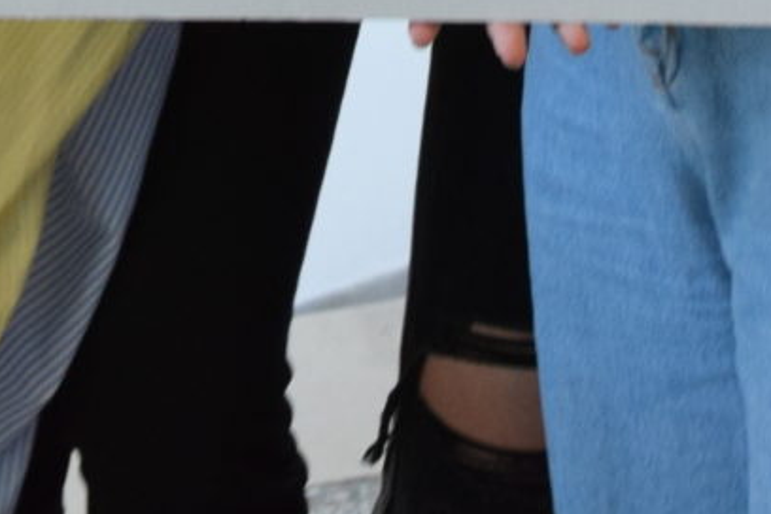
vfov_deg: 5.3
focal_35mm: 245
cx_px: 206
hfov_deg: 8.4
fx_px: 5247
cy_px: -1014
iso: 640
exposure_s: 1/60
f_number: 4
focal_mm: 26
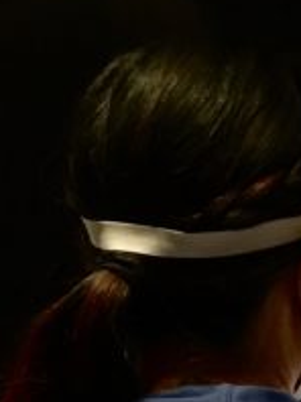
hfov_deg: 17.2
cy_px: 547
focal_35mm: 83
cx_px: 333
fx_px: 964
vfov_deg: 21.0
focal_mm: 4.15
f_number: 2.2
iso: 200
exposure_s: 1/15
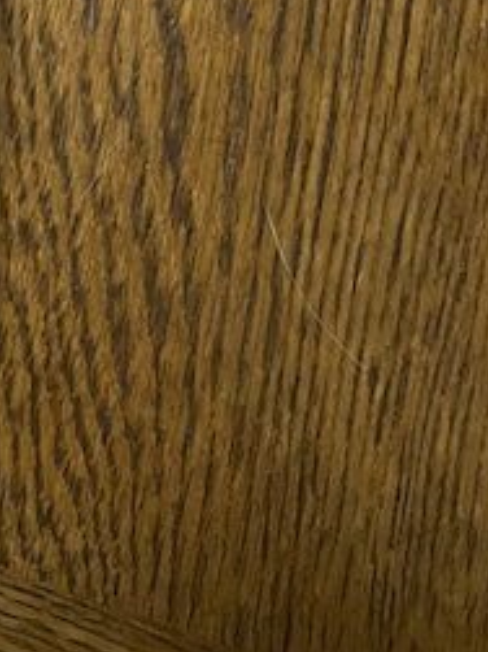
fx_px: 1561
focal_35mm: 83
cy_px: -322
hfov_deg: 16.8
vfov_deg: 20.3
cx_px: -140
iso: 640
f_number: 1.6
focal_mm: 4.2
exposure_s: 1/30
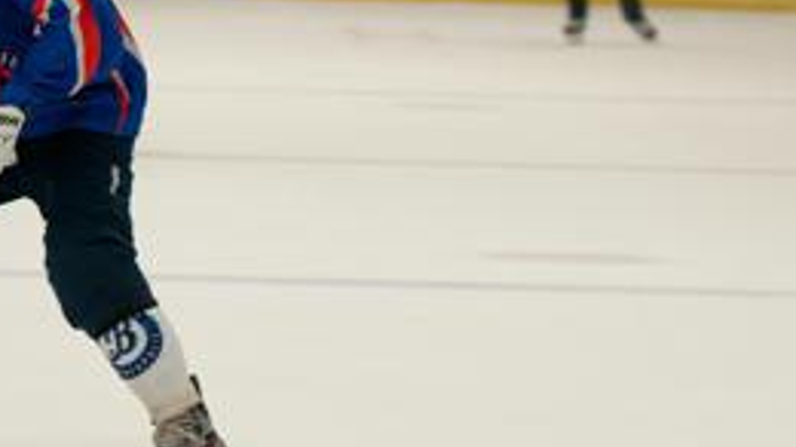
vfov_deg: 3.7
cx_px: 70
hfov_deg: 6.5
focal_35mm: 332
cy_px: 299
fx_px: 7005
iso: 400
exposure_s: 1/250
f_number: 3.2
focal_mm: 100
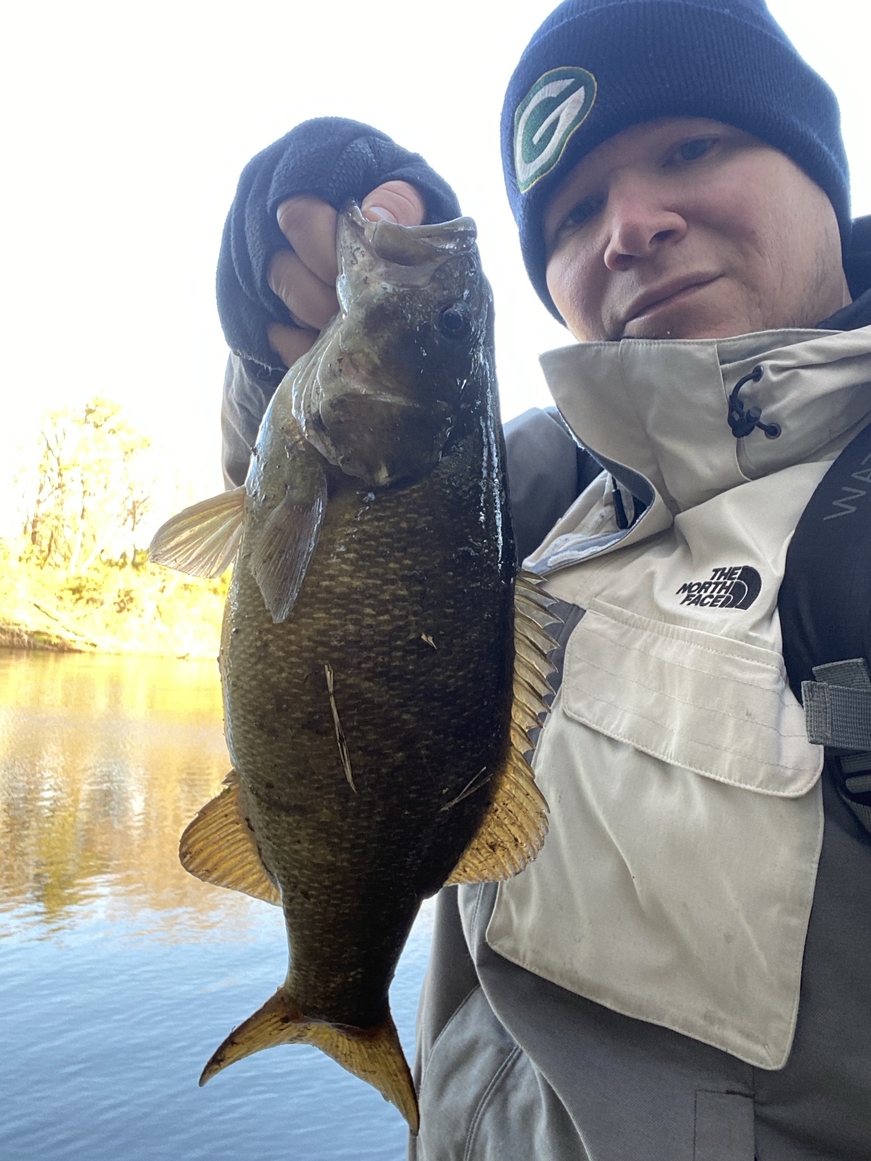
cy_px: 580
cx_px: 436
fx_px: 1006
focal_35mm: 30
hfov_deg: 46.8
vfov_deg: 60.0
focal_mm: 2.71
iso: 100
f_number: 2.2
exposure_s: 1/60
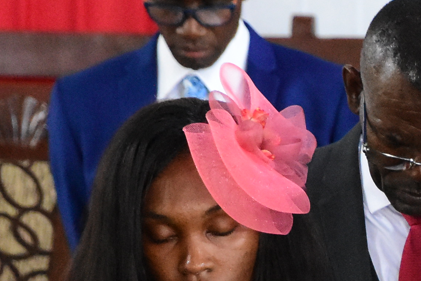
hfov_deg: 3.5
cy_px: 333
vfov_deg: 2.3
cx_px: 668
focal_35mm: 588
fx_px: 6877
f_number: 5.6
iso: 4000
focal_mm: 100
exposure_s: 1/80
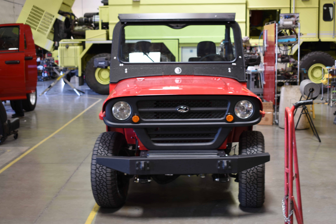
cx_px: 168
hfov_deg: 36.9
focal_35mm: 54
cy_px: 112
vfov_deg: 25.1
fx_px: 504
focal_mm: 36
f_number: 4.8
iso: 100
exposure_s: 1/6
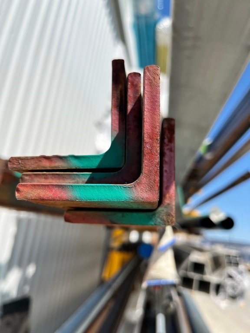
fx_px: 250
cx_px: 125
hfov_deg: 53.1
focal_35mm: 26
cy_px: 166
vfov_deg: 67.3
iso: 50
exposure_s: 1/3311
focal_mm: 5.1
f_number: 1.6
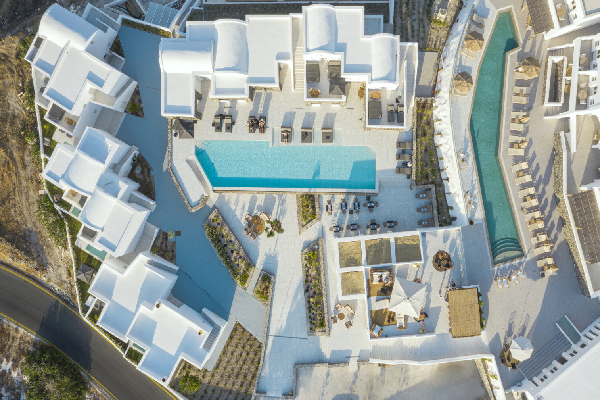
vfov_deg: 43.6
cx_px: 319
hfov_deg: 61.9
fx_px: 500
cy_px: 206
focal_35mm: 30
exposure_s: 1/80
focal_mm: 10.26
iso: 100
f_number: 9
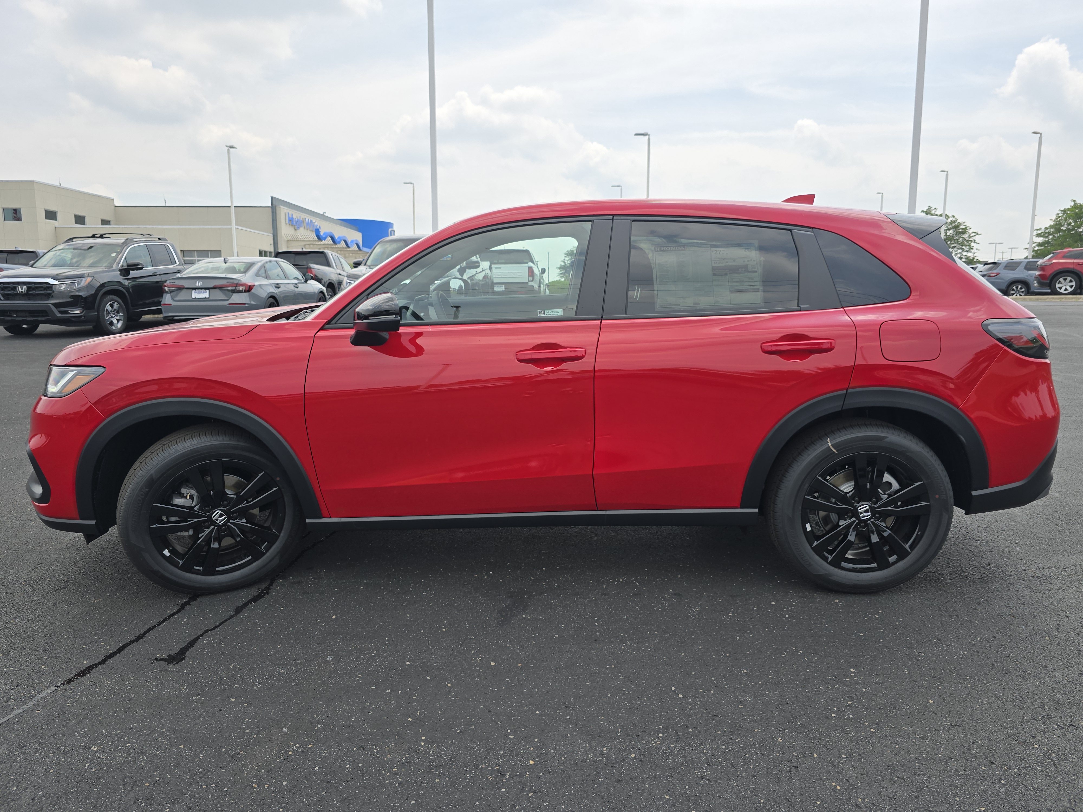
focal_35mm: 23
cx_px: 542
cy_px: 406
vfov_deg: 58.9
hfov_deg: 73.9
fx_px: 720
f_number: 1.7
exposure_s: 1/586
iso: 12
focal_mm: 6.3
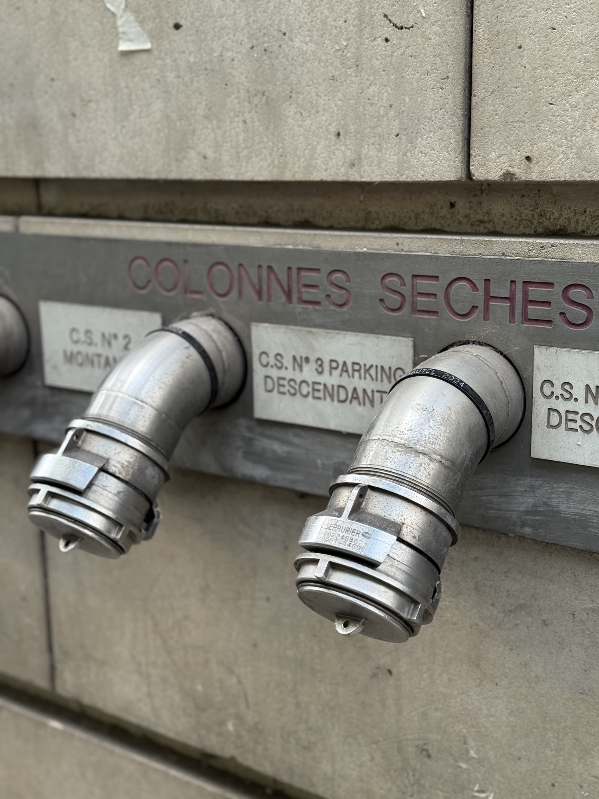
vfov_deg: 39.7
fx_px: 1107
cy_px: 400
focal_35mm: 48
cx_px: 300
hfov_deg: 30.3
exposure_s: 1/478
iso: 100
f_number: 1.78
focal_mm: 6.76
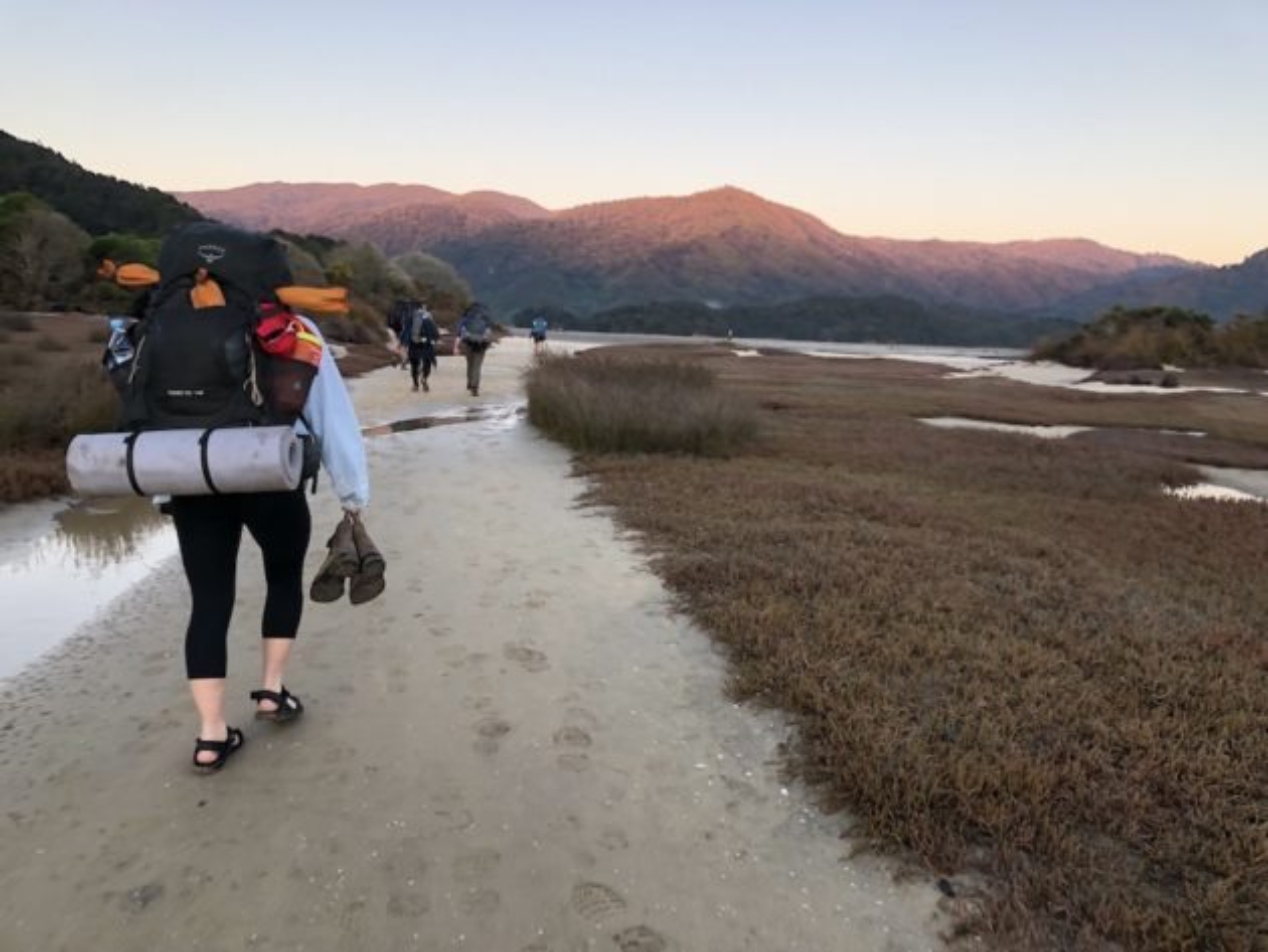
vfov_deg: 49.8
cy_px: 476
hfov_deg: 63.4
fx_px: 1026
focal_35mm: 28
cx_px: 634
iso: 50
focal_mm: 3.99
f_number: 1.8
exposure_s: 1/120
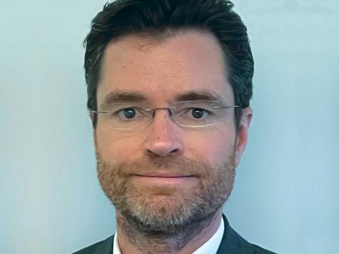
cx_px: 170
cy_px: 127
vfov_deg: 22.9
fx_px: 627
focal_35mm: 64
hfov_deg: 30.3
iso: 500
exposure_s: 1/50
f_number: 2.2
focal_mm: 7.5
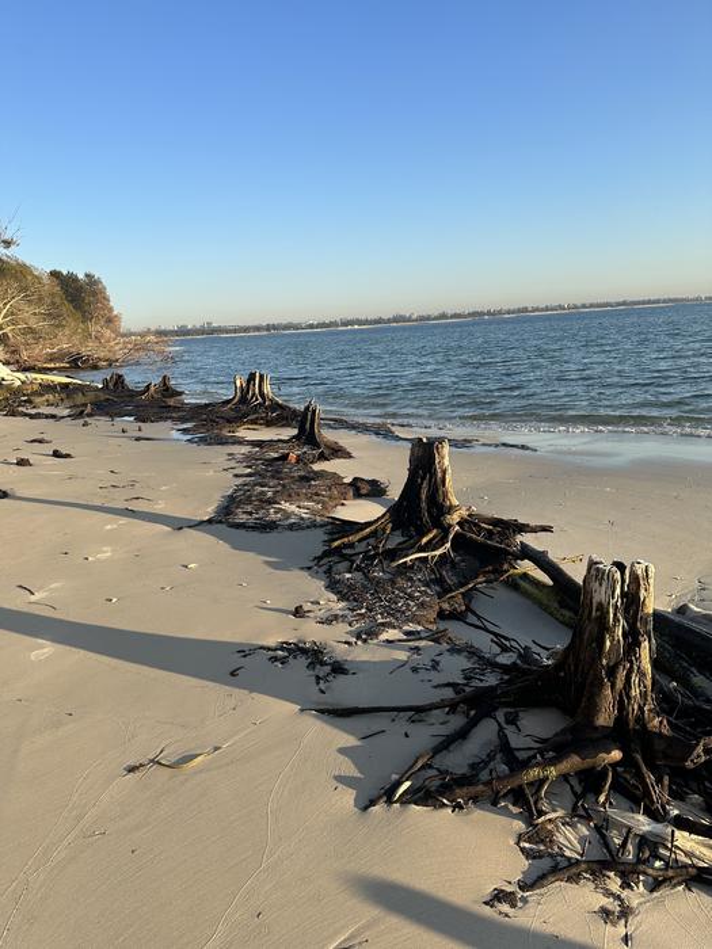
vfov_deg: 71.6
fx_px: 658
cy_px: 474
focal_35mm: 24
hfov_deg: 56.8
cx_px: 356
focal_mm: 6.86
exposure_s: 1/1812
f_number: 1.78
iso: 80
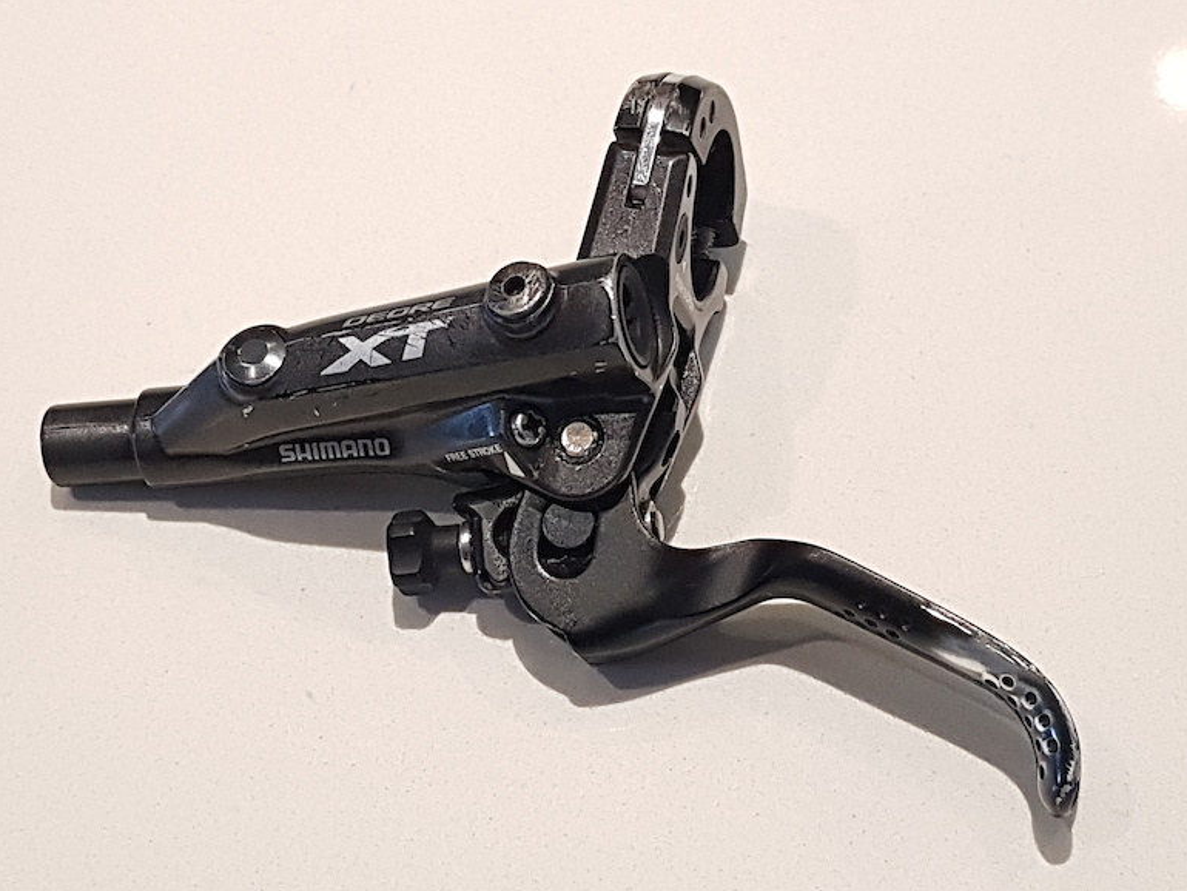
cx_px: 587
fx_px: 926
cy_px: 458
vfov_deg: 51.4
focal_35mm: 27
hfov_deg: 65.3
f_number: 1.7
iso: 200
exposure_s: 1/60
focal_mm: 4.2
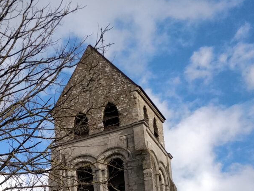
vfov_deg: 16.9
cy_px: 253
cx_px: -90
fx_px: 602
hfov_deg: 21.2
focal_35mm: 82
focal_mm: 4.1
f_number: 1.7
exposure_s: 1/1388
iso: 125
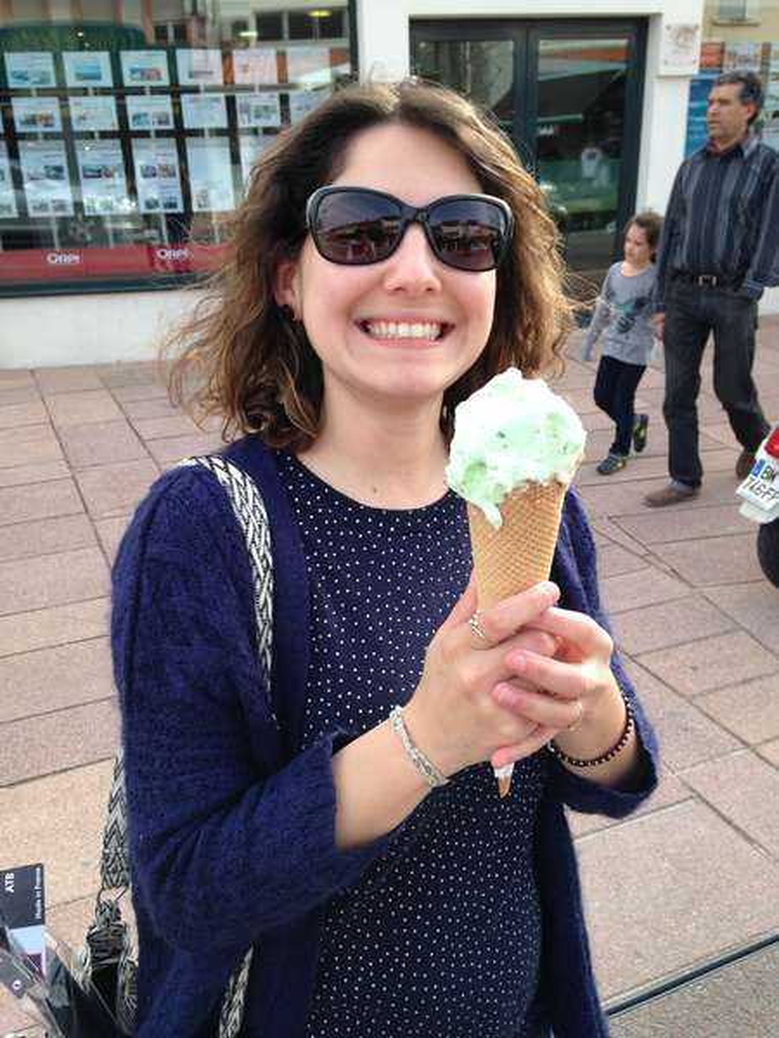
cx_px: 390
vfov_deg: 55.4
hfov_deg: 42.9
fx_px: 990
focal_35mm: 33
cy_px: 519
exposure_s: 1/262
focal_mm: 4.12
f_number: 2.4
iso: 50
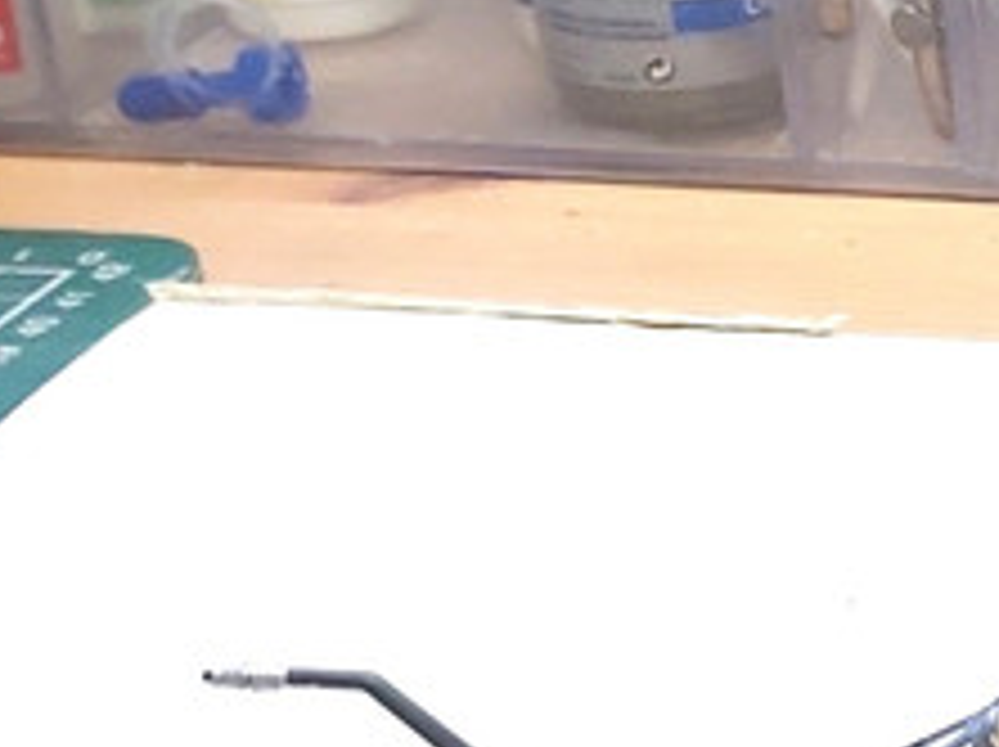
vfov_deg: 11.8
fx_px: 3604
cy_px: 639
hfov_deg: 12.6
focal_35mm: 125
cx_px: 2333
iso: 64
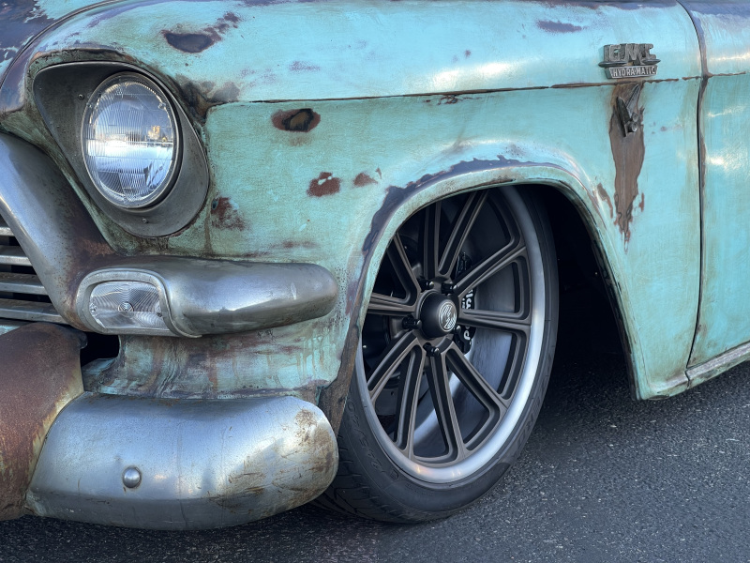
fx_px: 1387
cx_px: 375
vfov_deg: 22.9
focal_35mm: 64
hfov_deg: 30.3
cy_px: 282
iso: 20
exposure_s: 1/119
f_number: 2.2
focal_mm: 7.5
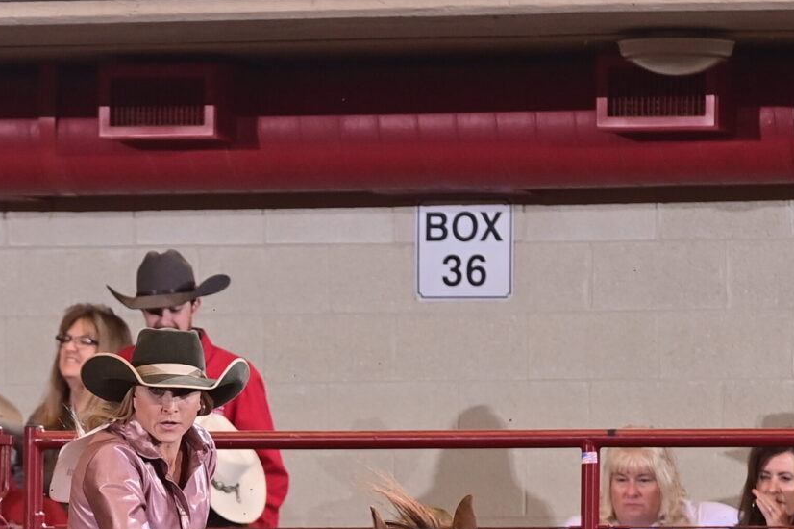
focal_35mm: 595
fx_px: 13117
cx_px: 218
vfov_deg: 2.3
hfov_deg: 3.5
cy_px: 621
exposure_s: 1/250
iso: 1250
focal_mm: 200
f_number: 4
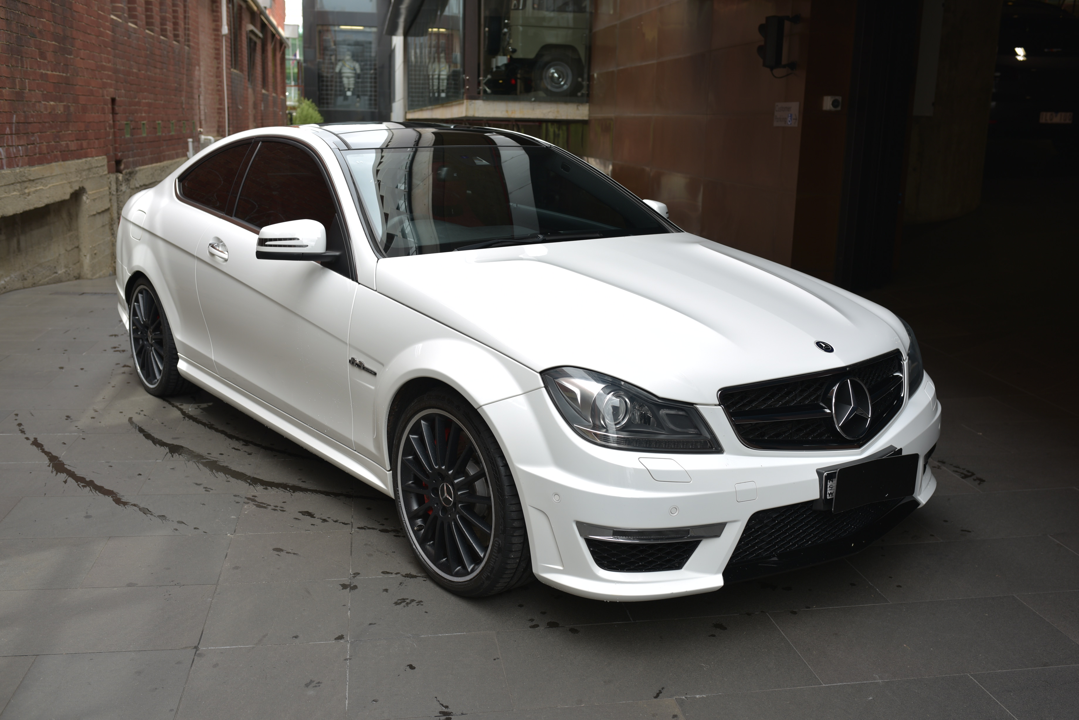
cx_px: 540
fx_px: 1049
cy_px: 360
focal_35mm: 35
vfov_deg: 37.9
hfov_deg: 54.4
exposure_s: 1/125
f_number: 4
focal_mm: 35
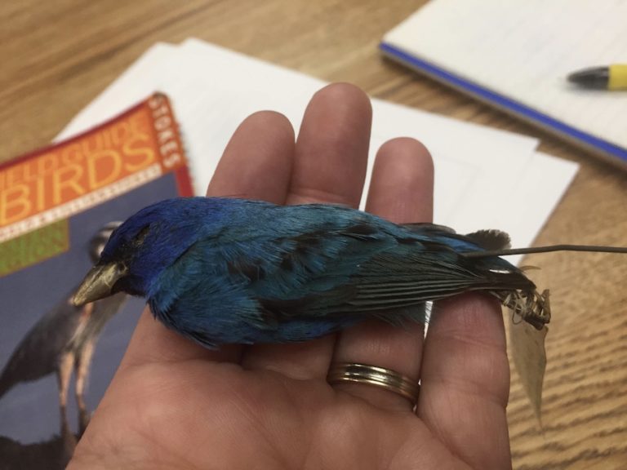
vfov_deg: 48.2
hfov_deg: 61.7
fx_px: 525
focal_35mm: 29
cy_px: 235
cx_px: 314
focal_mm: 4.15
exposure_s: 1/30
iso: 50
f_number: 2.2
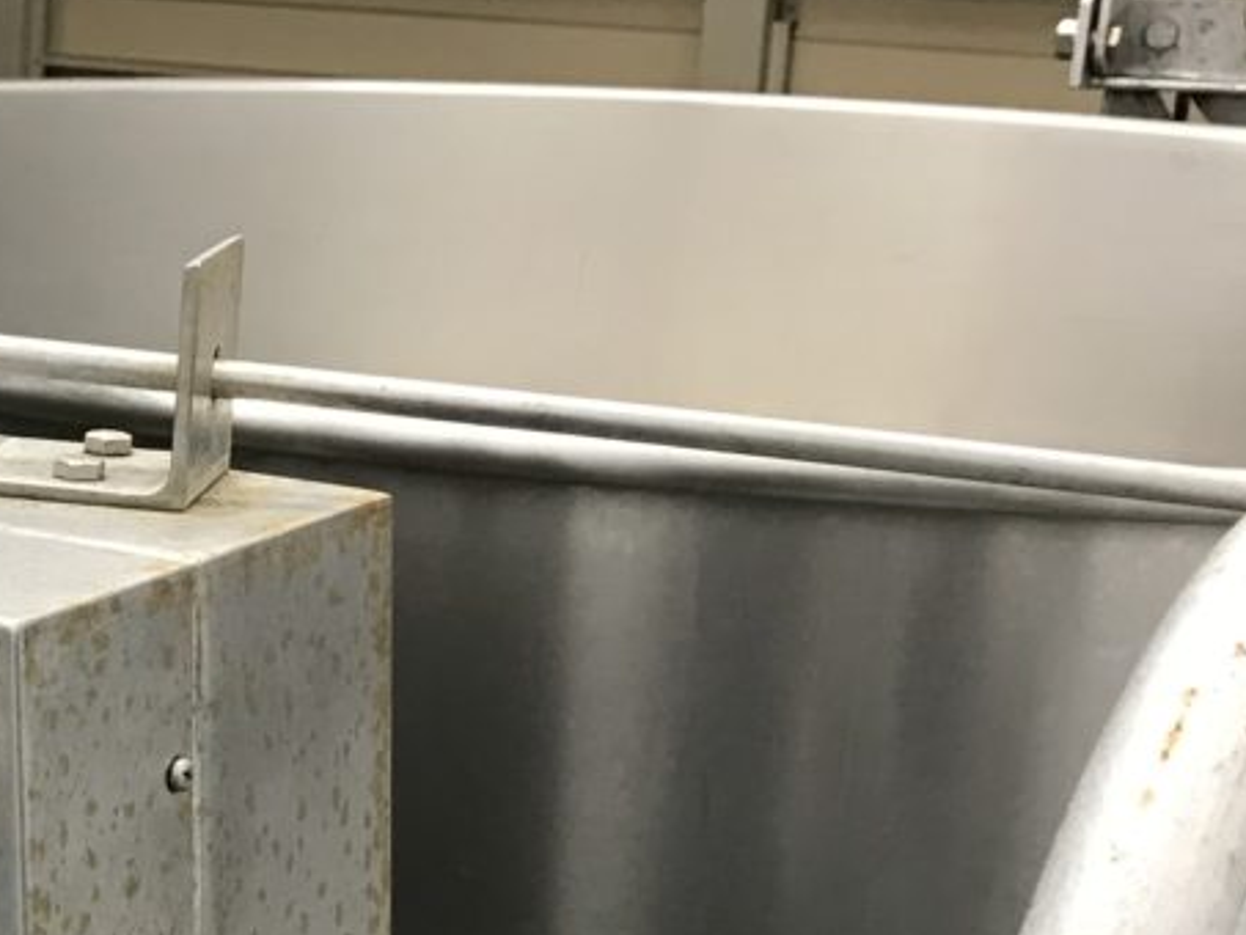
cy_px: 993
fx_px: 3420
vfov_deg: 15.2
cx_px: -129
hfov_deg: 19.7
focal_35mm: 95
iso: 32
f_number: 1.8
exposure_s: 1/30
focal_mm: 3.99
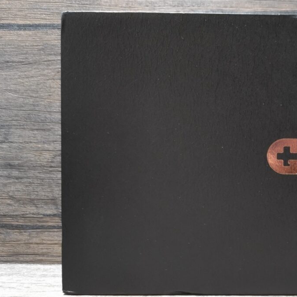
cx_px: 320
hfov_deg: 29.8
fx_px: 505
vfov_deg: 32.7
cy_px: 180
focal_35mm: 52
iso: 805
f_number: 1.79
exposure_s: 1/50
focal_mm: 4.8
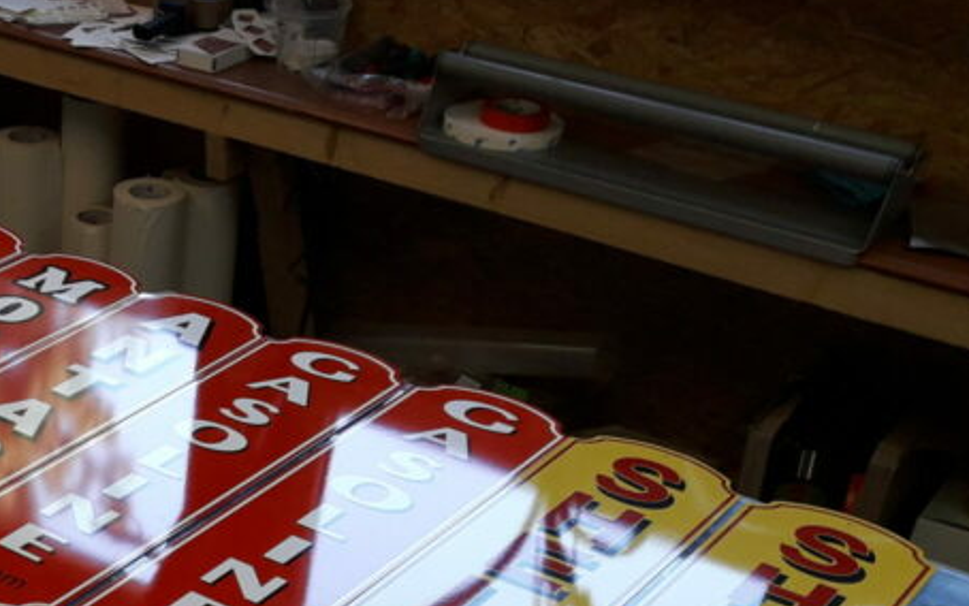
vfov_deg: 18.3
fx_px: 1770
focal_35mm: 67
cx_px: -41
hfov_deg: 28.4
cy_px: 758
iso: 64
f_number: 1.9
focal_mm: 3.7
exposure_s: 1/100
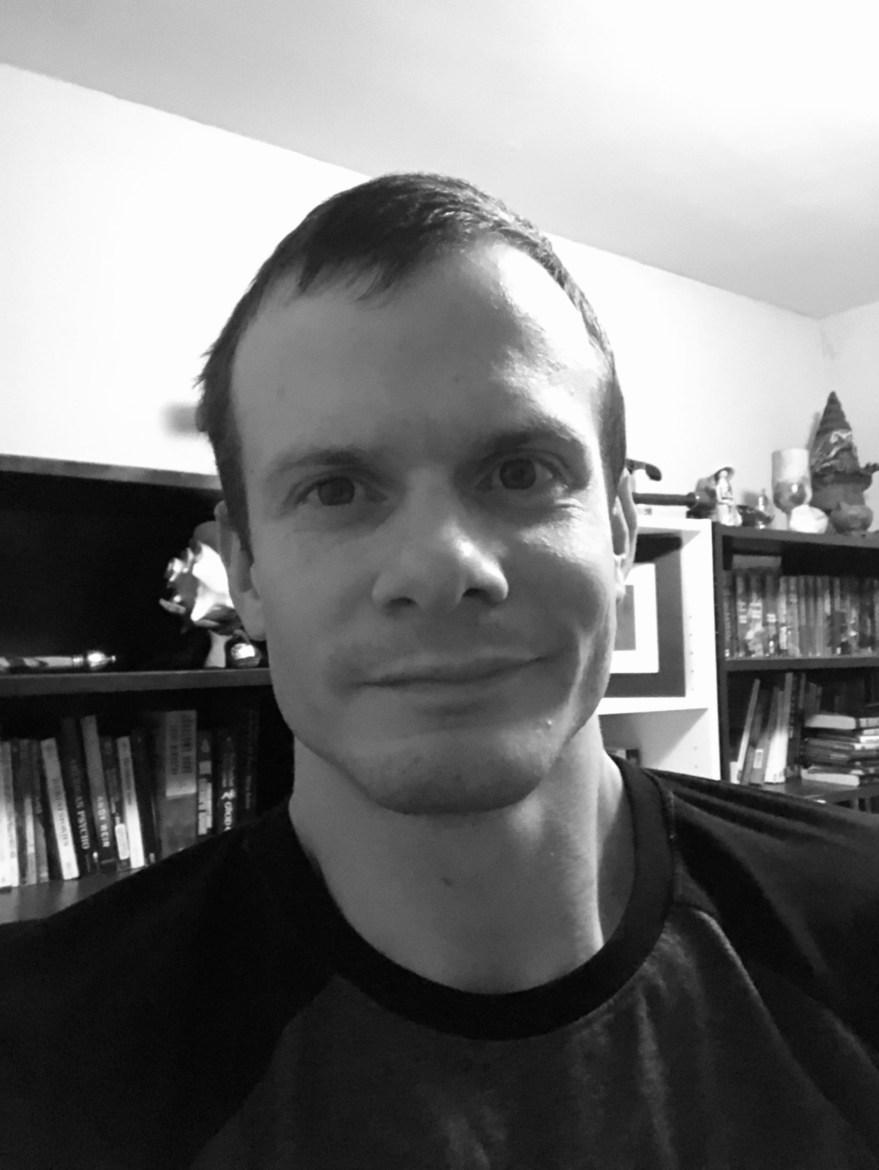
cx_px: 440
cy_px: 585
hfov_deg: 44.2
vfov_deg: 56.8
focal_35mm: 32
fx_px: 1082
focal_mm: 2.87
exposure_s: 1/15
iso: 2000
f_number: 2.2
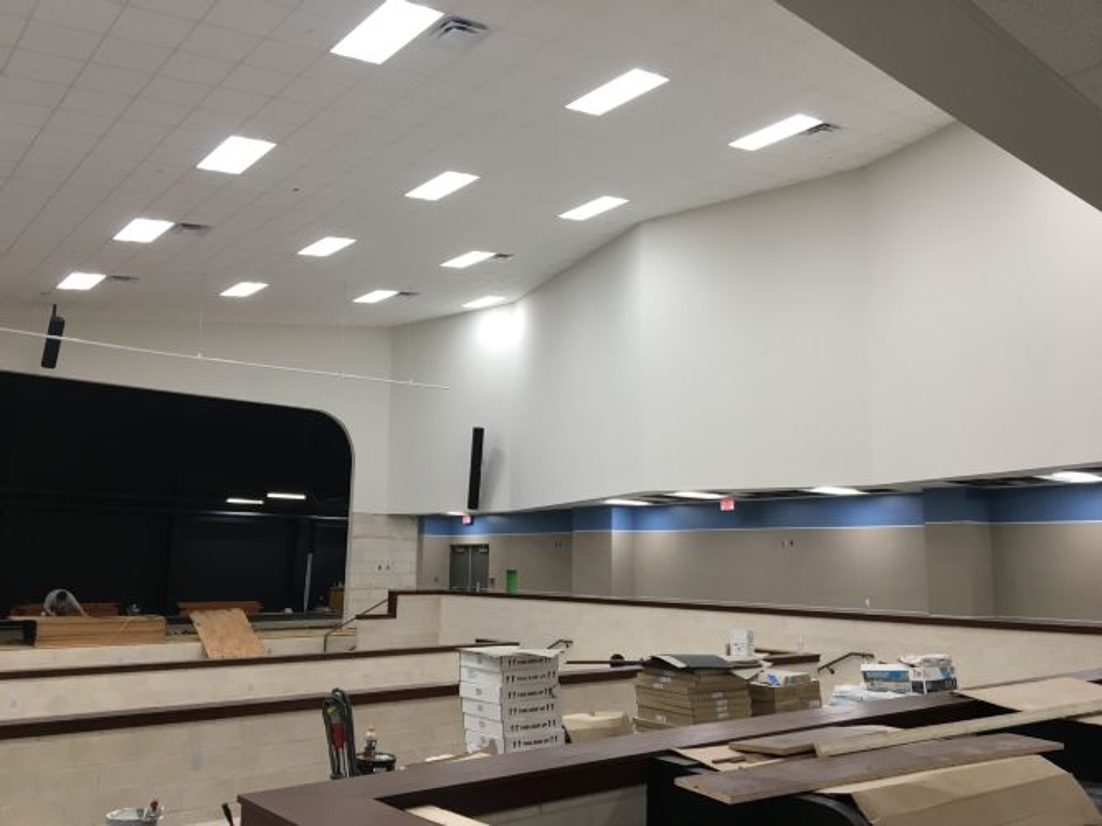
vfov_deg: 48.2
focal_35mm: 29
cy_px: 413
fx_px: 923
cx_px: 551
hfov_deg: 61.7
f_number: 2.2
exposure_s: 1/30
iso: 40
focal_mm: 4.15
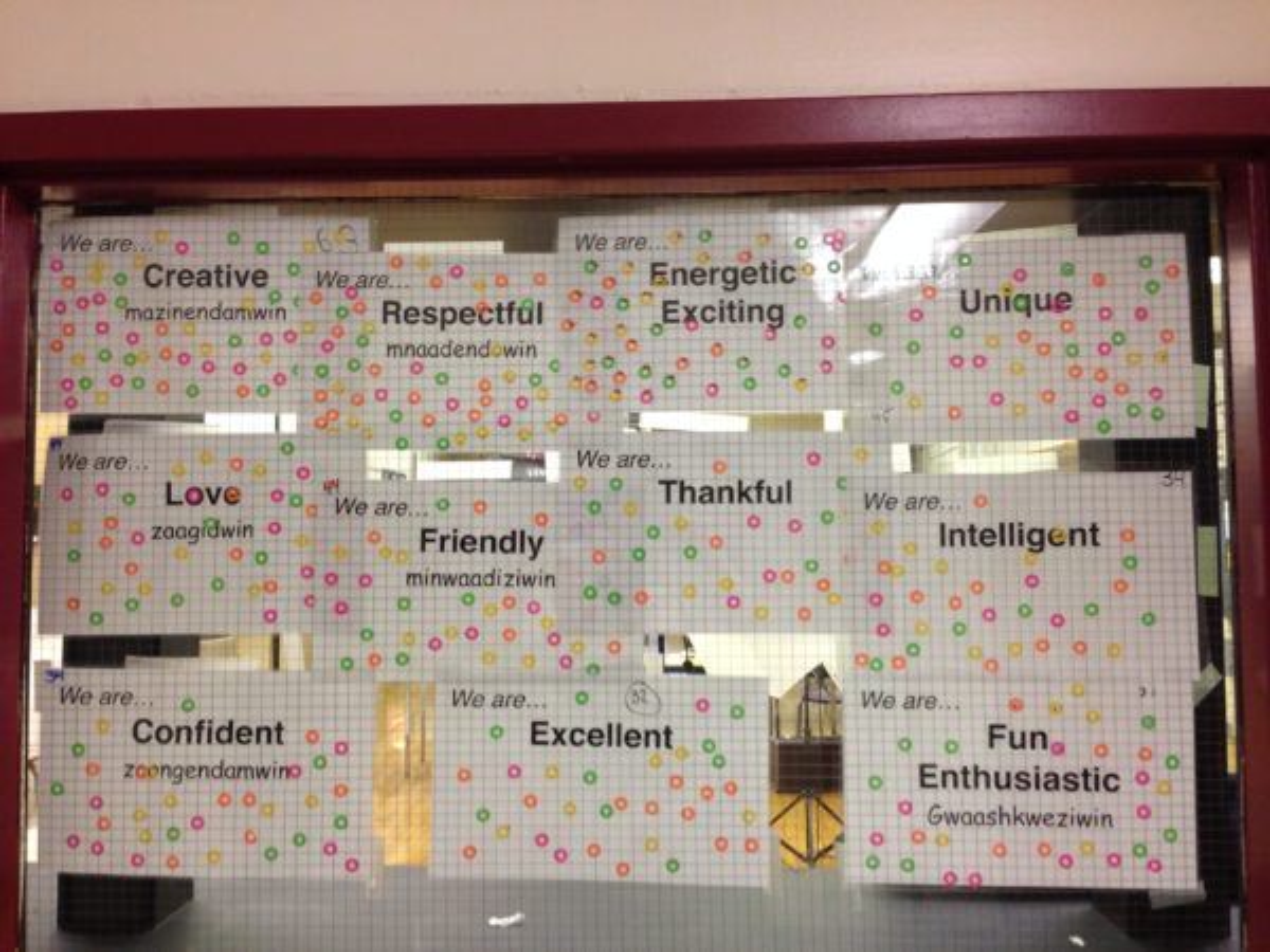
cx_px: 635
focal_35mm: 33
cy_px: 476
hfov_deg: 55.4
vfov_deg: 42.9
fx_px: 1211
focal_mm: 4.12
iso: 125
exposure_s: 1/20
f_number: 2.4
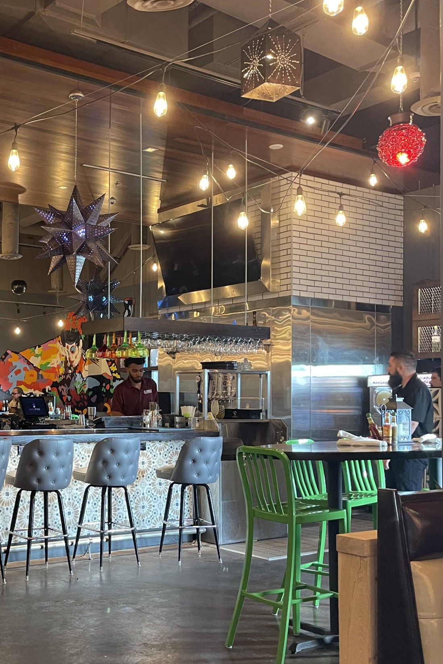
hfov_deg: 30.8
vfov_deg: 46.2
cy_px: 382
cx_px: 64
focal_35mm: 42
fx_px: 775
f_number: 1.6
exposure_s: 1/40
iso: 400
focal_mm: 5.1
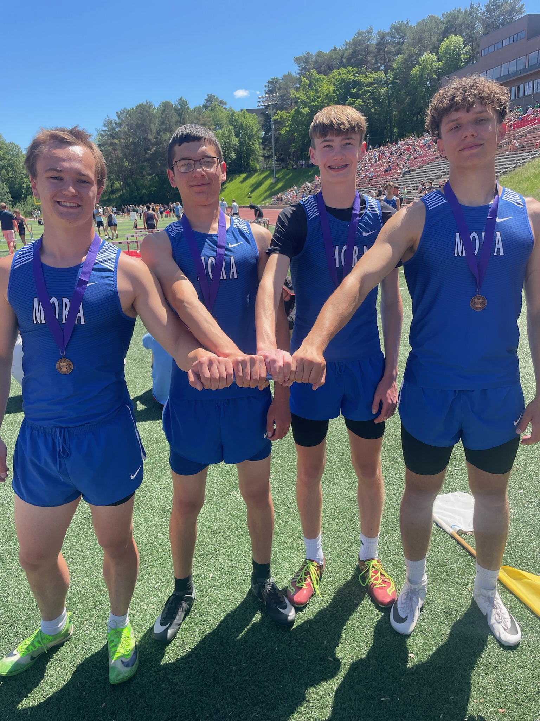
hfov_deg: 53.1
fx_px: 541
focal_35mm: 26
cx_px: 270
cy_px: 360
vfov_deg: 67.3
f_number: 1.6
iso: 32
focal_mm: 4.2
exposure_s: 1/1221
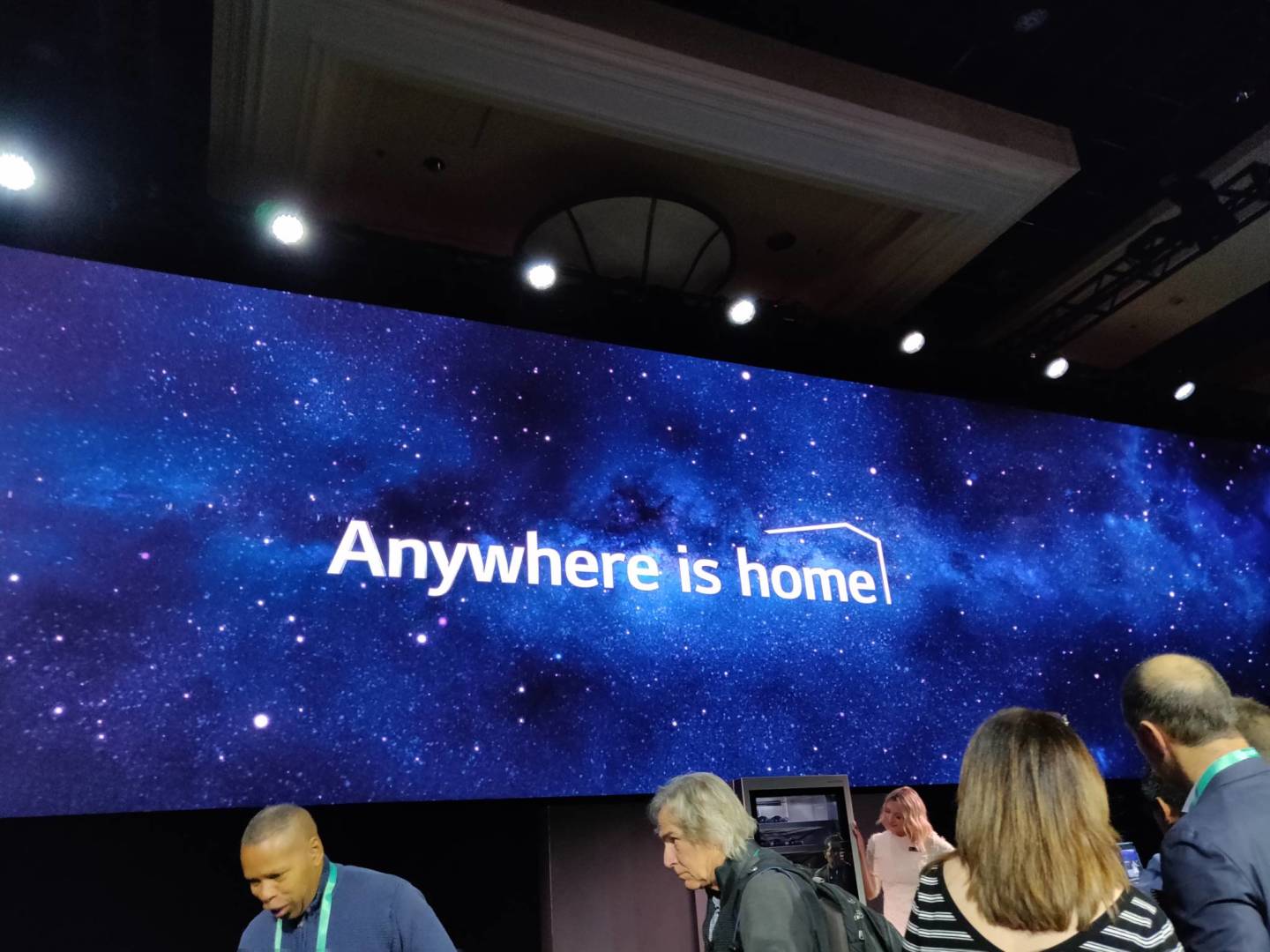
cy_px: 476
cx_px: 635
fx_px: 917
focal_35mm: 25
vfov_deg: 54.9
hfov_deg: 69.4
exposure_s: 1/100
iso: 800
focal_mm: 4.25
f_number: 1.7
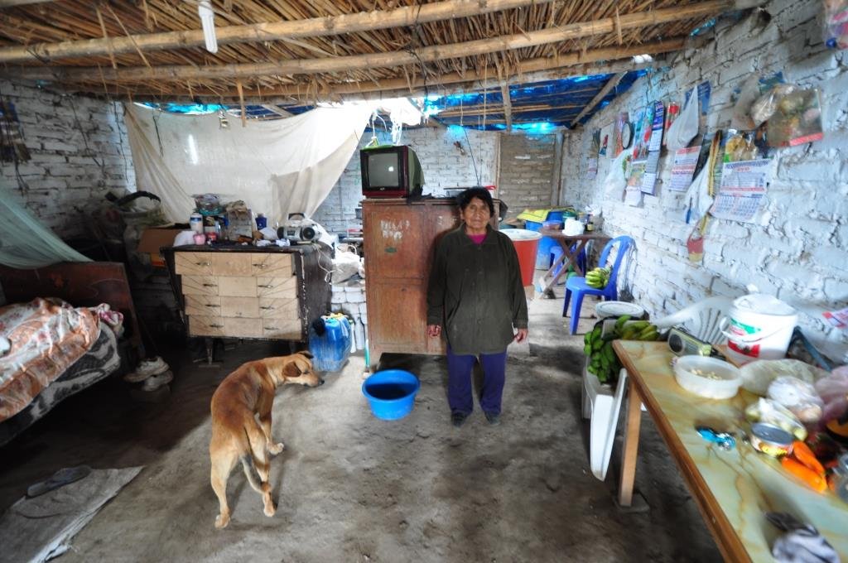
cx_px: 424
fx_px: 353
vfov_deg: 77.2
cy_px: 282
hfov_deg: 100.5
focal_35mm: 15
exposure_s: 1/3
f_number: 3.5
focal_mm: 10
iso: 400
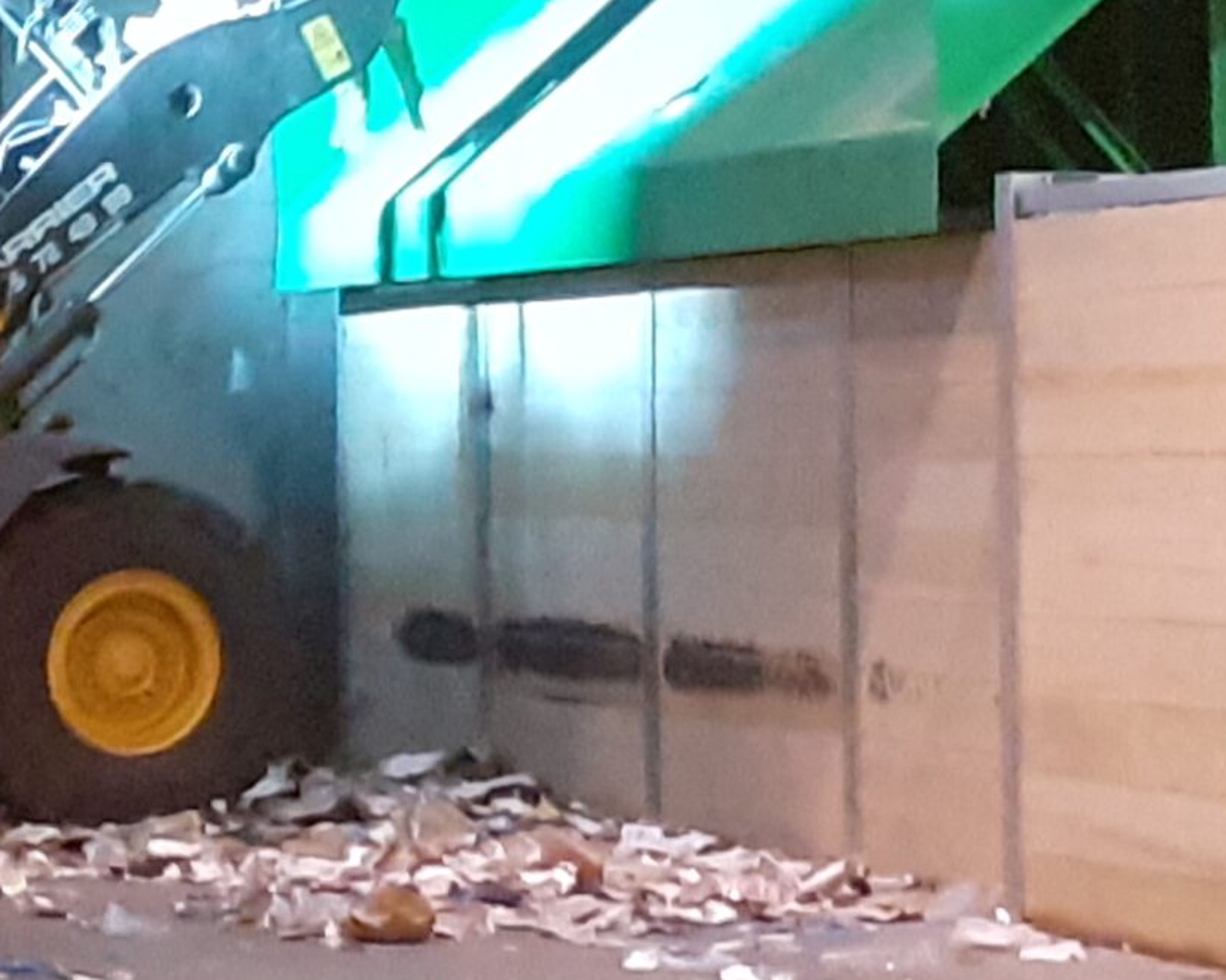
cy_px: 115
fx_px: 2975
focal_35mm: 82
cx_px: 389
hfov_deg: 23.2
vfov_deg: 18.4
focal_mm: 3.6
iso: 500
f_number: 1.9
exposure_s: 1/25
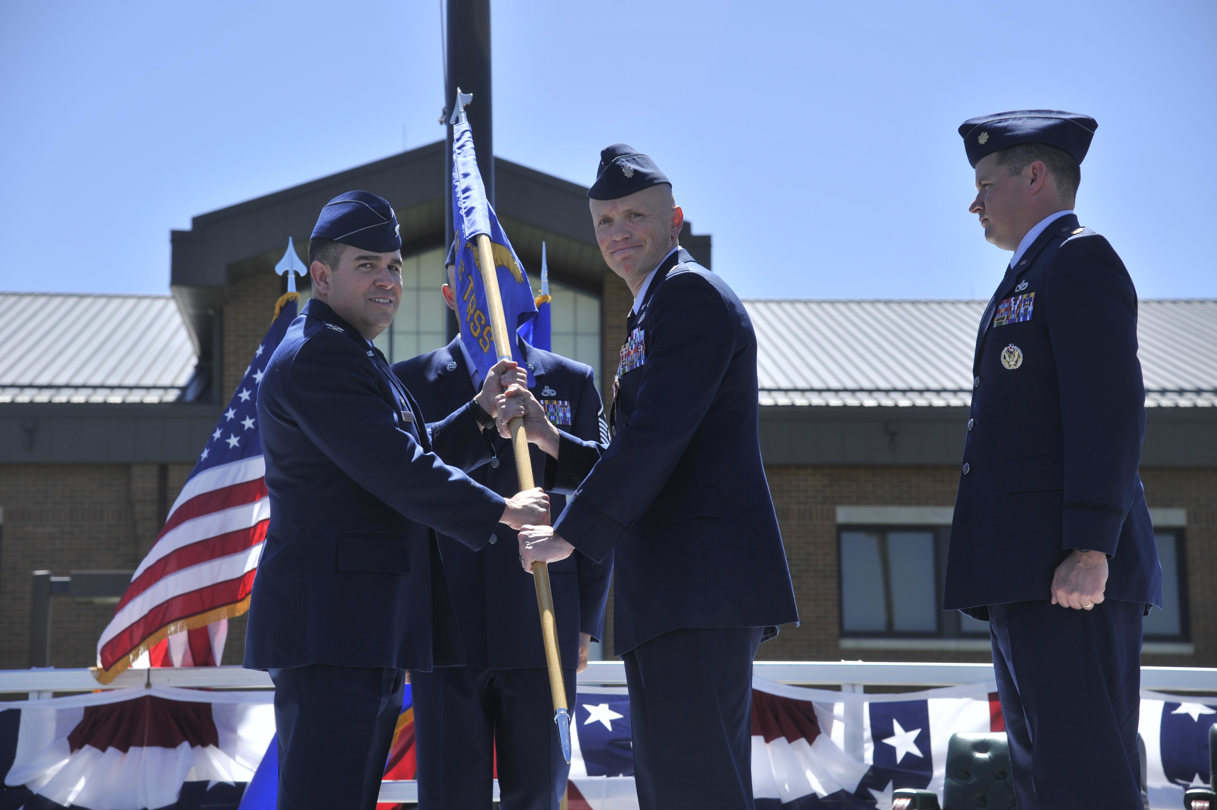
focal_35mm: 92
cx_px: 608
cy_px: 405
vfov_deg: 14.8
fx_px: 3108
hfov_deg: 22.2
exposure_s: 1/1000
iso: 320
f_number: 7.1
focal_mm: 92
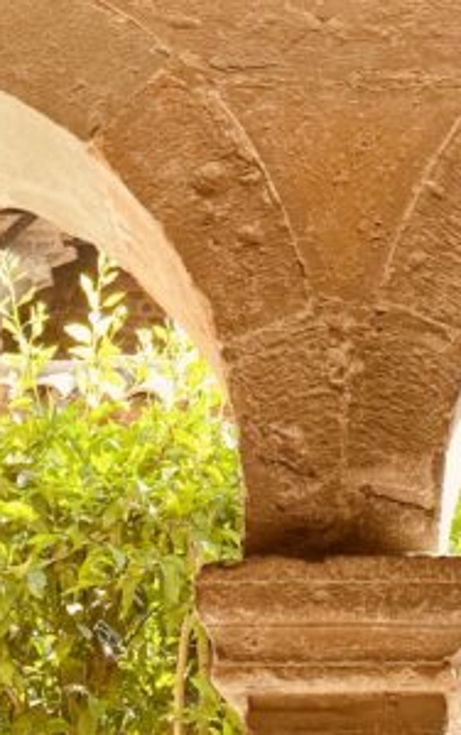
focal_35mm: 82
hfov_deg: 15.8
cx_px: 380
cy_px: -246
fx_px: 1645
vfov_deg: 22.3
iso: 64
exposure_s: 1/121
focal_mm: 4.25
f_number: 1.8
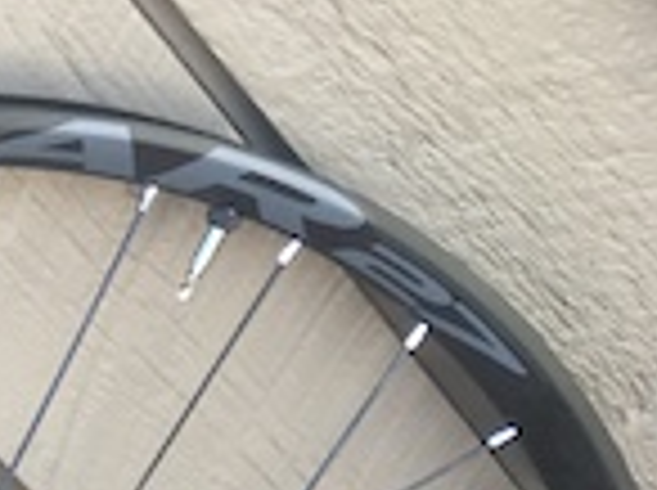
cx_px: -1066
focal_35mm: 159
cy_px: 980
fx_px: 3013
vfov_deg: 8.8
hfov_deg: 10.3
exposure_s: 1/60
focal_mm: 4.15
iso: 25
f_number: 2.2
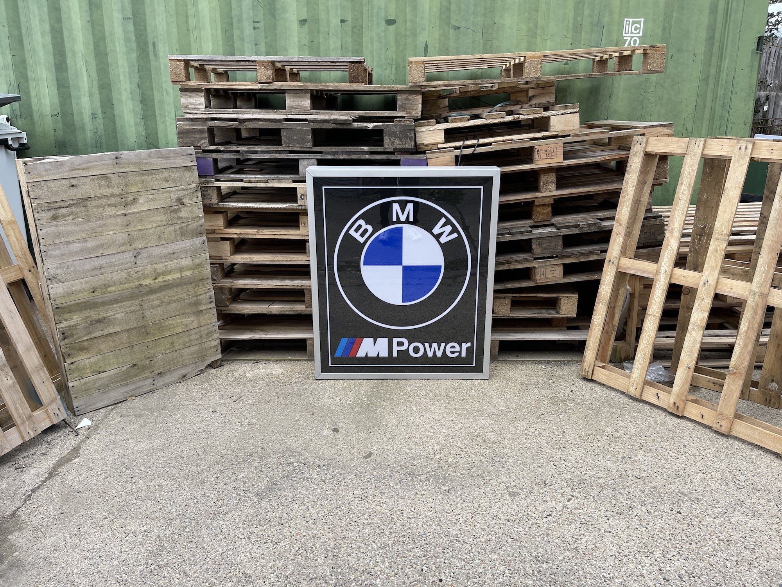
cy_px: 294
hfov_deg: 67.3
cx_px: 391
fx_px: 587
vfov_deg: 53.1
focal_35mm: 26
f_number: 1.6
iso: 32
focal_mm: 5.1
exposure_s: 1/874
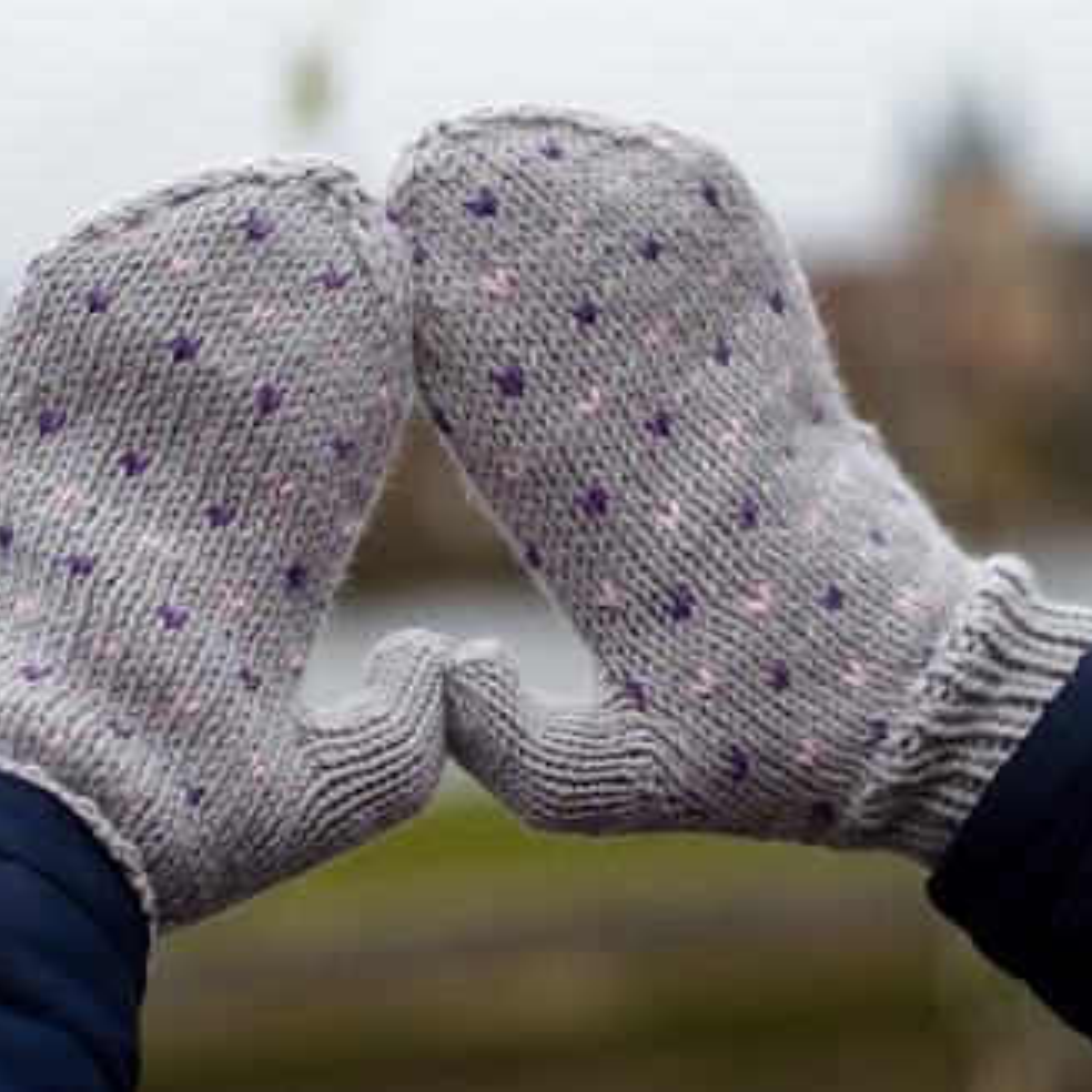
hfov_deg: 17.9
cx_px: 446
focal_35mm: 97
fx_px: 3462
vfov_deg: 17.9
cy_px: 548
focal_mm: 50
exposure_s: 1/250
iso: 100
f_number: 2.8
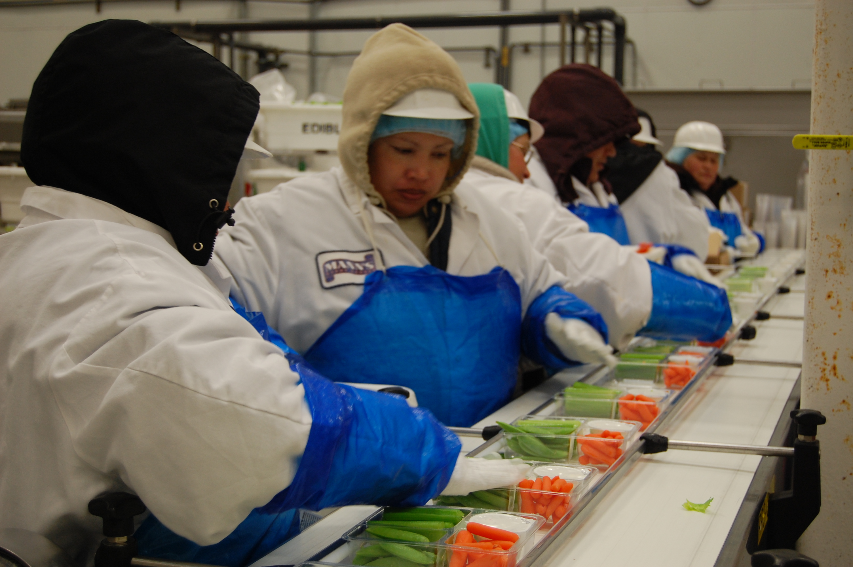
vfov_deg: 25.7
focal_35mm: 52
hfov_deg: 37.9
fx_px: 1243
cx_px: 426
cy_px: 284
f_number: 4.8
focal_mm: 35
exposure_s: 1/50
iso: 400
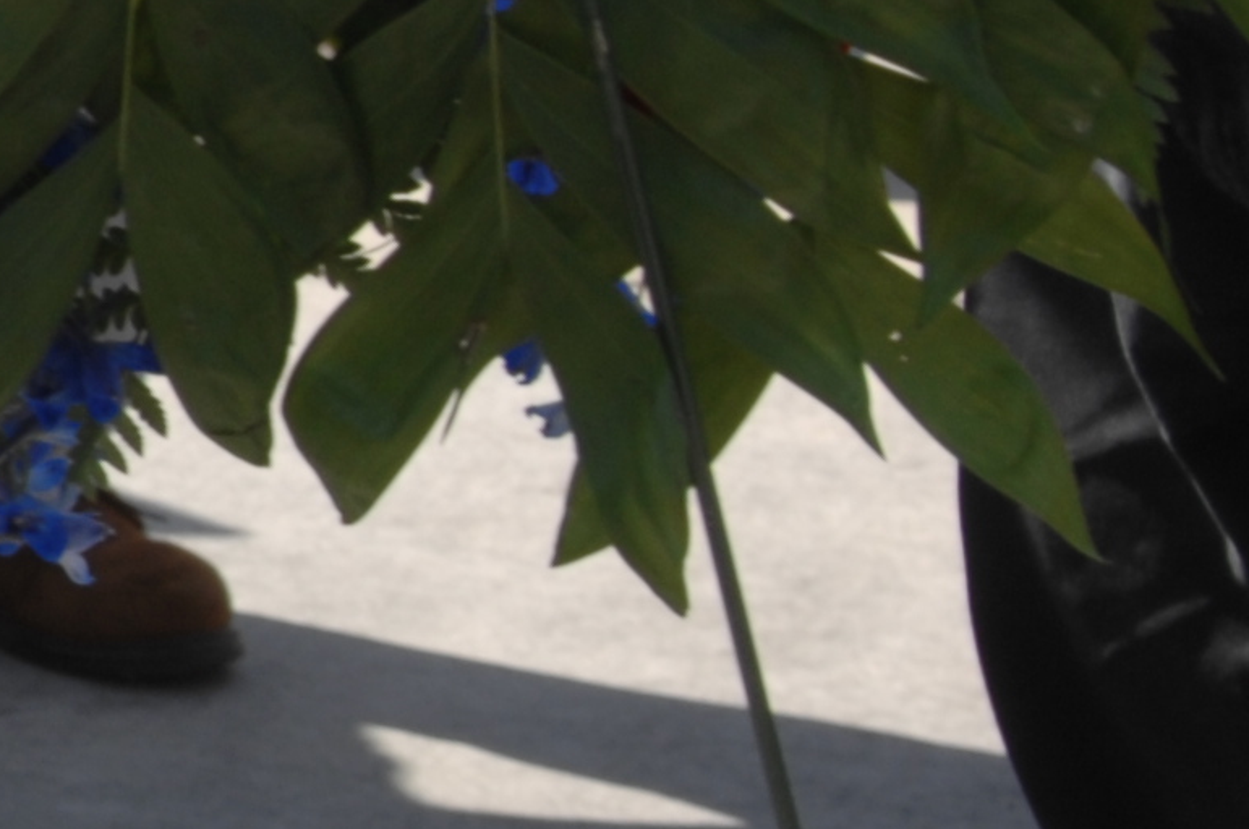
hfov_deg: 8.6
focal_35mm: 217
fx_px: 7519
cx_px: -1861
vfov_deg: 6.3
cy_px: -3
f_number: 9
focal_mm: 26
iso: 100
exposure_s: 1/100
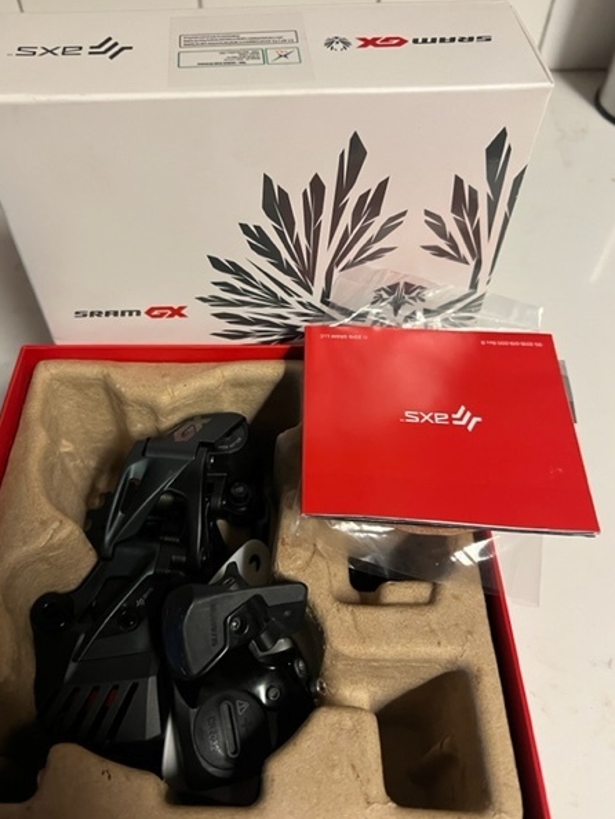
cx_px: 291
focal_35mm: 28
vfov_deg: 63.4
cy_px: 403
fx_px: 663
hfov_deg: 49.8
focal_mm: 5.7
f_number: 1.5
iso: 500
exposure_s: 1/60
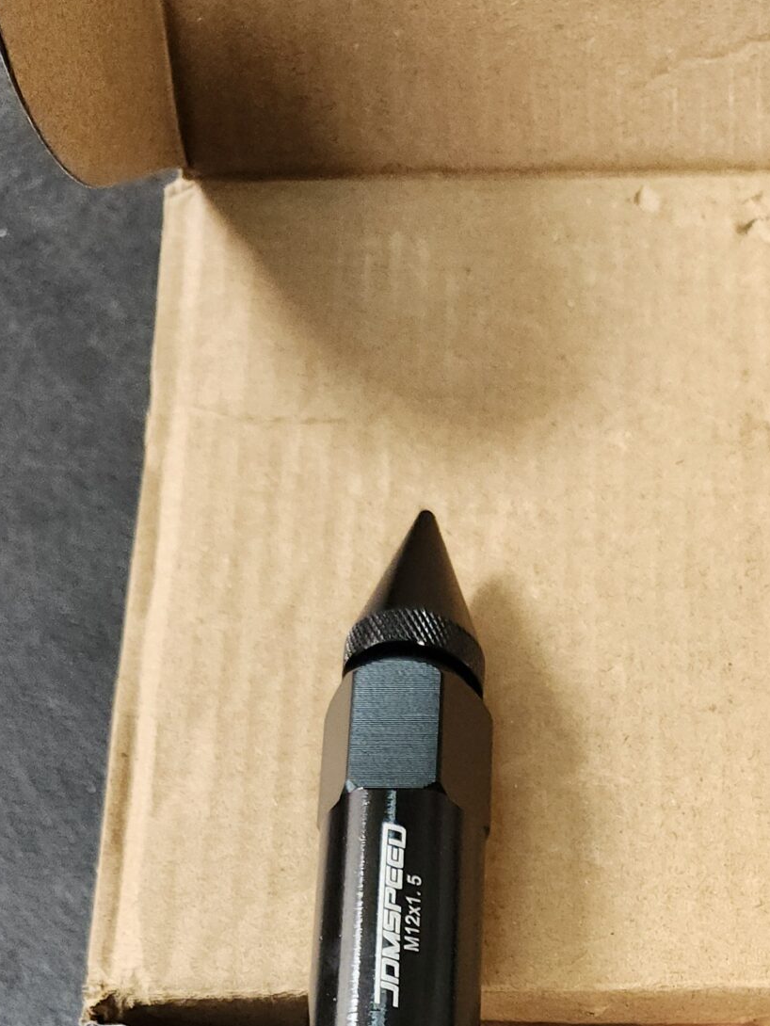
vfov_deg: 30.7
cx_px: 760
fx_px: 1601
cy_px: 1198
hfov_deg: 25.8
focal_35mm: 54
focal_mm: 5.54
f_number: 1.8
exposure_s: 1/120
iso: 400
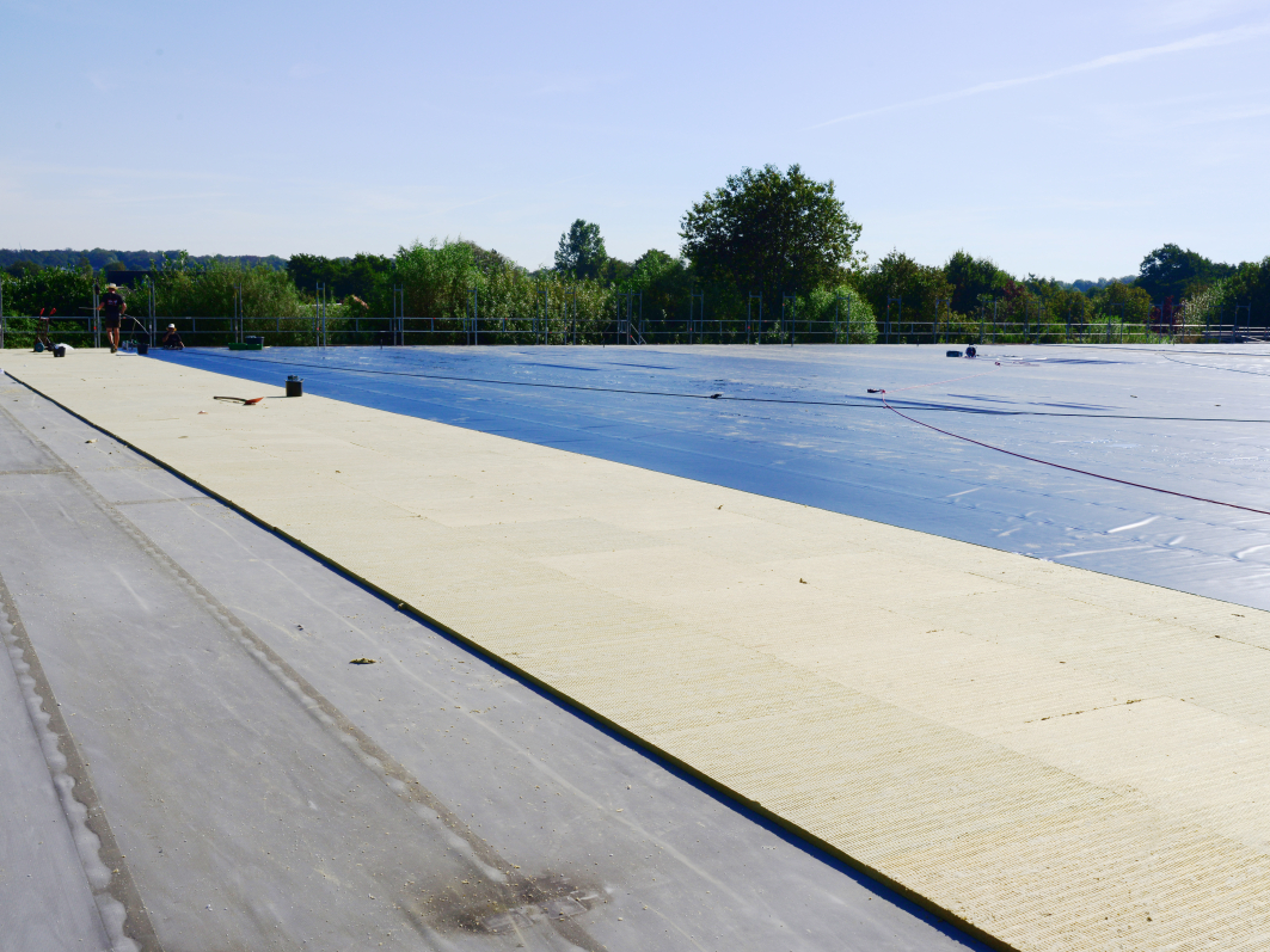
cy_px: 477
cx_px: 658
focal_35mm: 38
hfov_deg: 49.0
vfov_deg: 37.7
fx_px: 1394
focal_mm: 35
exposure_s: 1/500
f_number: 16
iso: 200
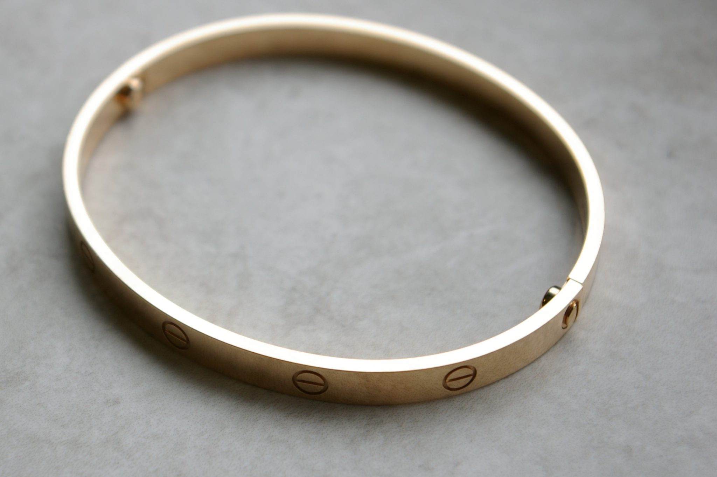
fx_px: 1284
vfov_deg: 21.0
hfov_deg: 31.2
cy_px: 238
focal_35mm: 64
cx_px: 358
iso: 200
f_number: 6.7
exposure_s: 1/90
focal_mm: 43
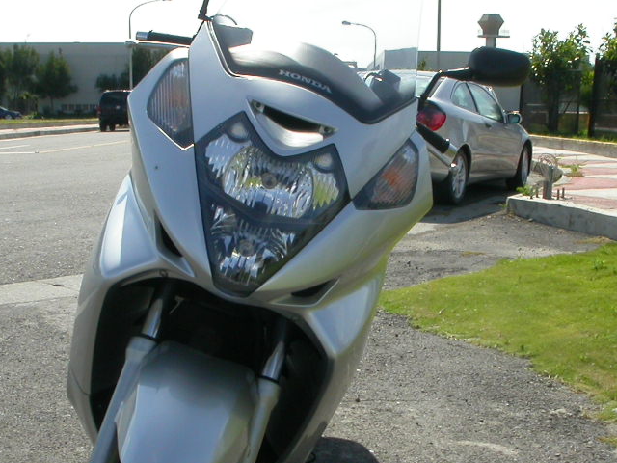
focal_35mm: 90
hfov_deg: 21.8
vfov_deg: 16.4
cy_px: 292
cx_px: 302
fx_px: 1604
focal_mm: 9.5
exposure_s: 1/297
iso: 100
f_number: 7.9
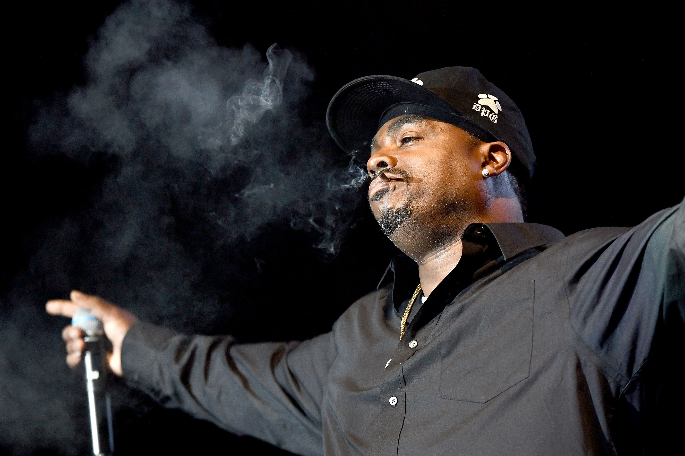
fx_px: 3862
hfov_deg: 10.1
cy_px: 257
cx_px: 374
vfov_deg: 6.8
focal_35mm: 203
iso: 5000
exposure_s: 1/1000
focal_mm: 180
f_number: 4.5
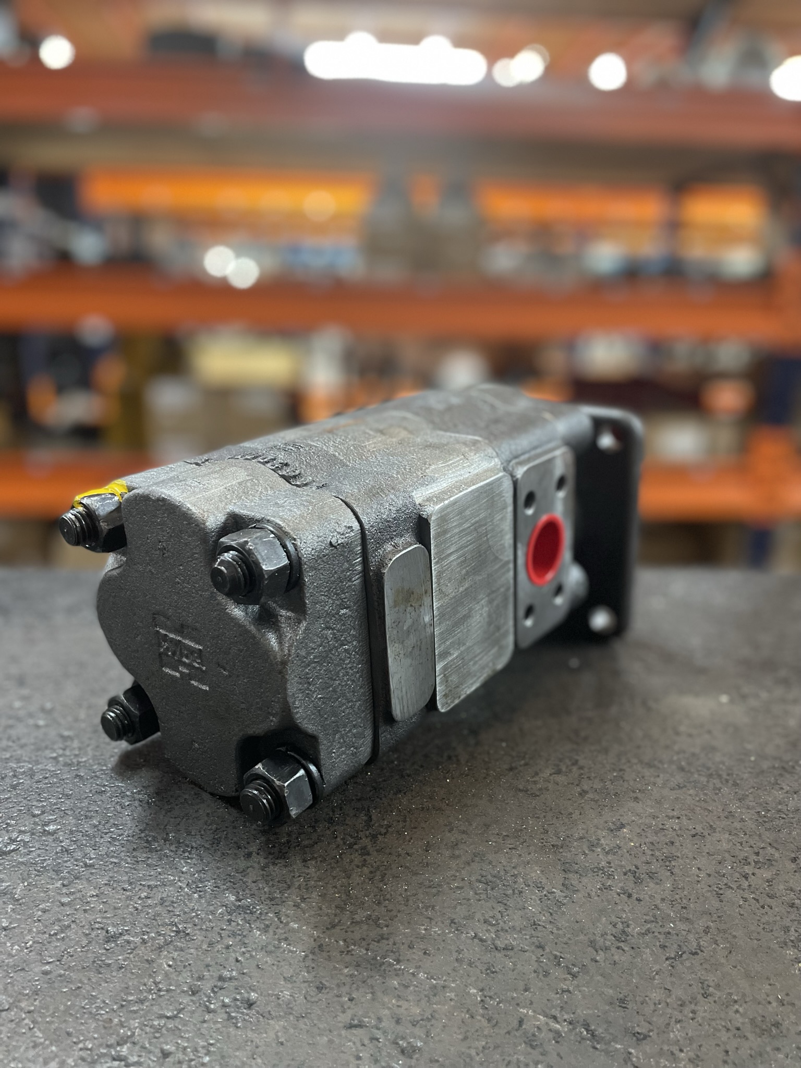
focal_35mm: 26
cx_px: 400
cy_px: 534
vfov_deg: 67.3
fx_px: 802
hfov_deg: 53.1
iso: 500
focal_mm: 4.2
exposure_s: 1/40
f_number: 1.6
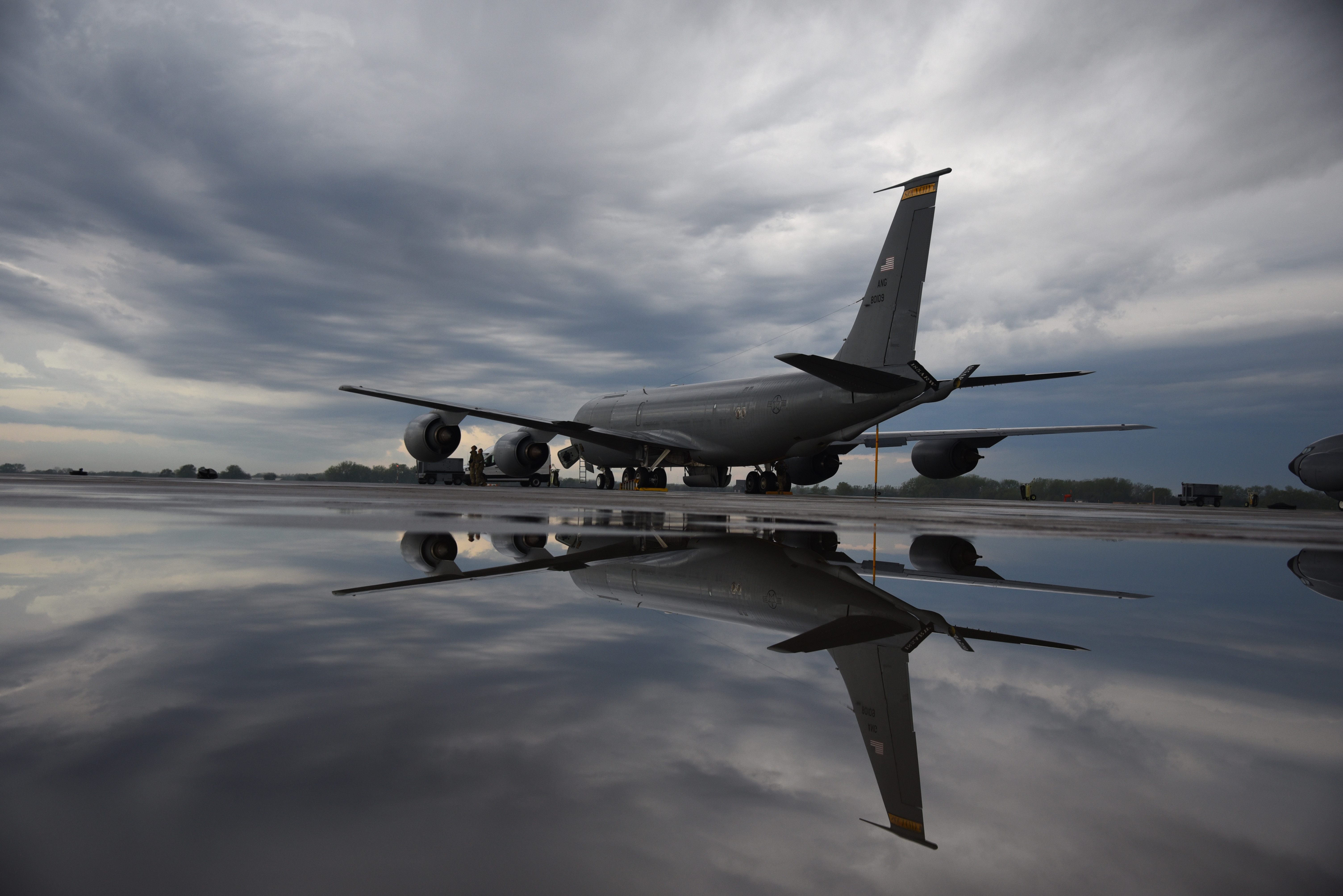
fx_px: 1679
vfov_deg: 29.9
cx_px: 672
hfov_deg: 43.6
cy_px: 448
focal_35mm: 45
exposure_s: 1/500
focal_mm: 45
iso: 500
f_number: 4.5
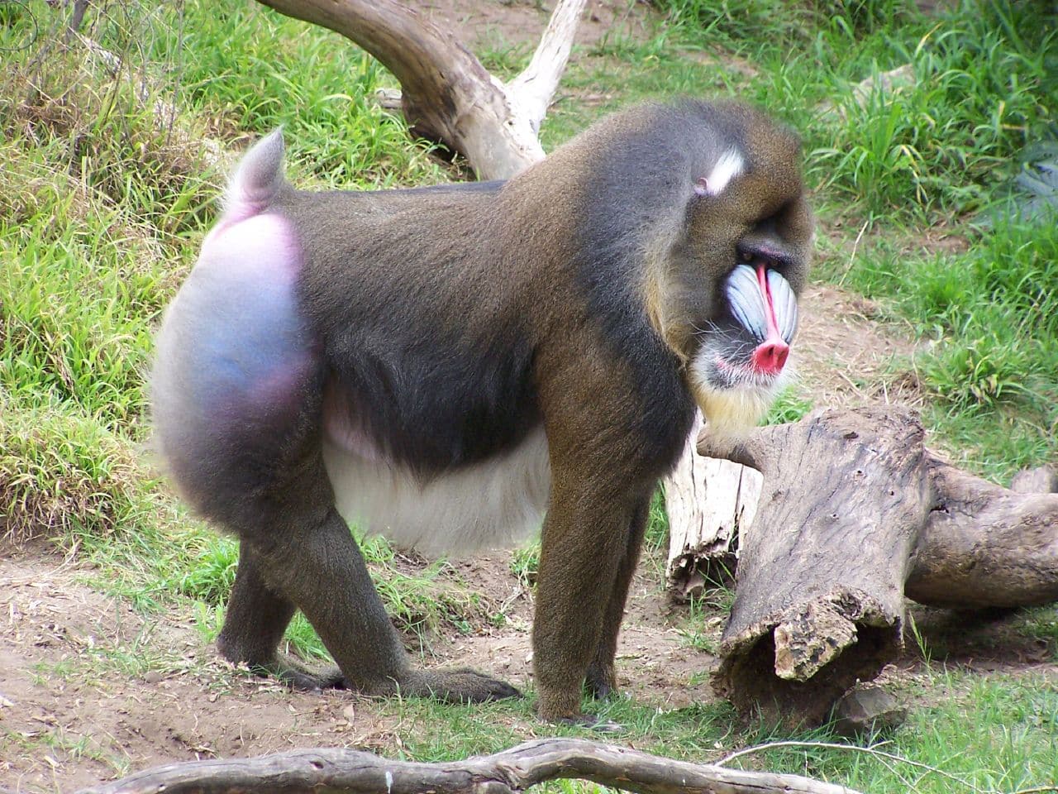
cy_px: 397
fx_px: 8802
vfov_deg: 5.2
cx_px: 529
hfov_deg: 6.9
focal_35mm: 288
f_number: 3.6
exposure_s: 1/180
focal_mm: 47.7
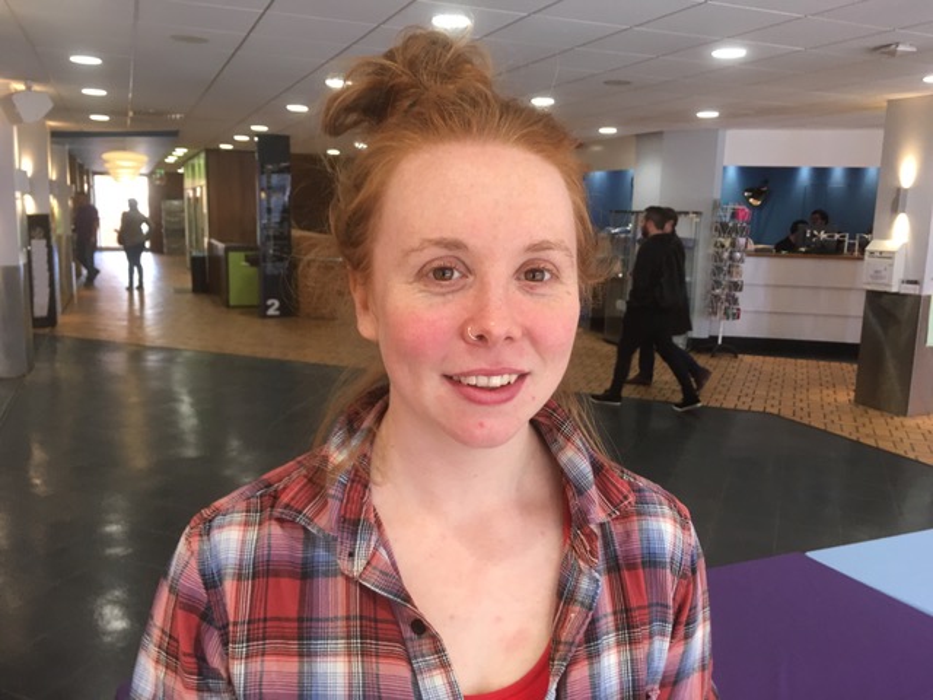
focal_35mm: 29
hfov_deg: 61.7
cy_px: 350
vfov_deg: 48.2
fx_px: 782
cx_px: 466
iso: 50
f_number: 2.2
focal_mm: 4.15
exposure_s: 1/33
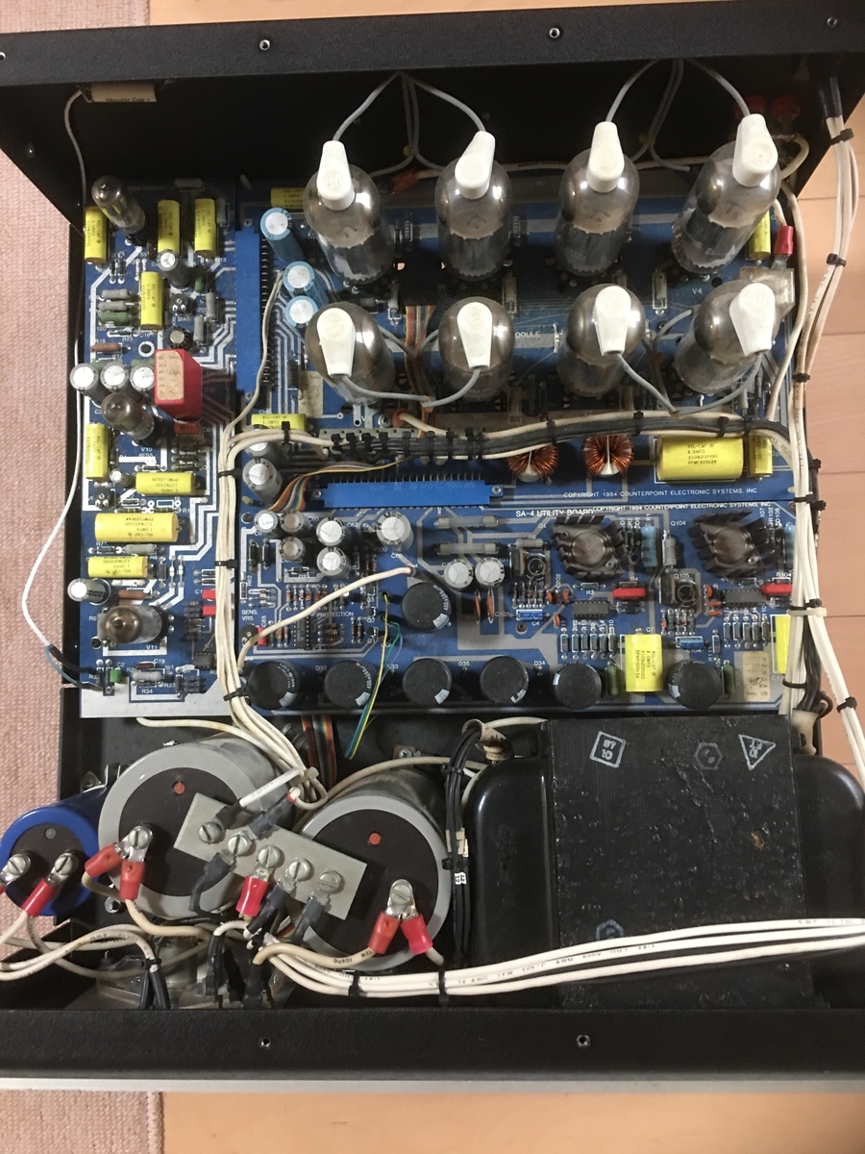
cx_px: 432
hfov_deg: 48.2
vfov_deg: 61.7
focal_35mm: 29
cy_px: 577
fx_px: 966
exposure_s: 1/4
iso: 50
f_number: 2.2
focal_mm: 4.15
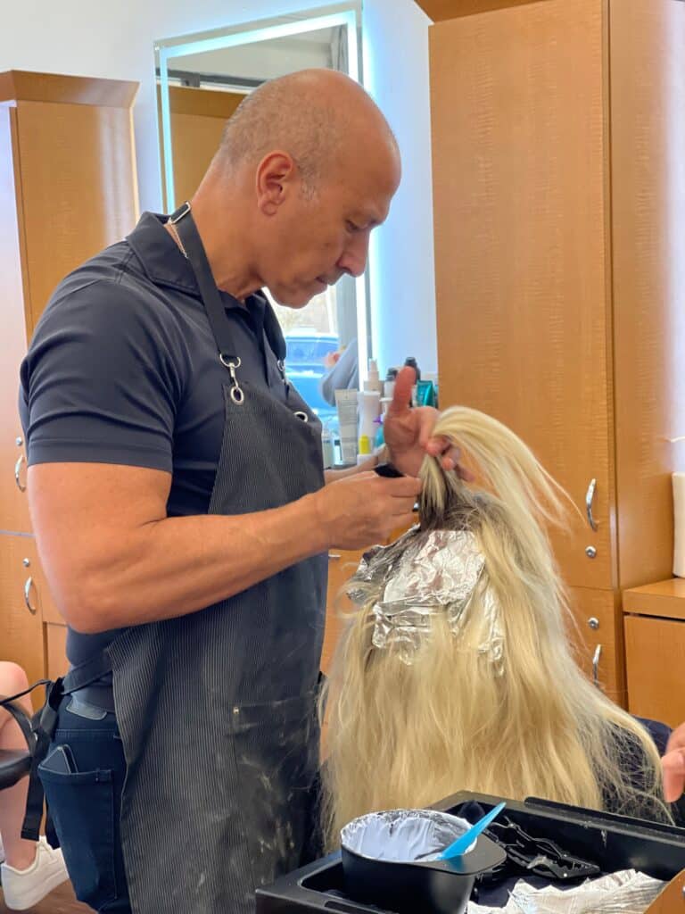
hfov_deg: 22.9
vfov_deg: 30.3
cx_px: 342
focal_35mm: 64
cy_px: 457
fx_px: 1689
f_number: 2.2
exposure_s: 1/120
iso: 160
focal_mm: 7.5
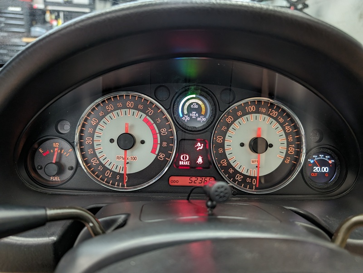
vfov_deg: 56.9
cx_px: 182
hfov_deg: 71.5
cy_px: 136
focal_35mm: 24
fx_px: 252
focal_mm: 6.9
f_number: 1.68
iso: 176
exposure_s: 1/24
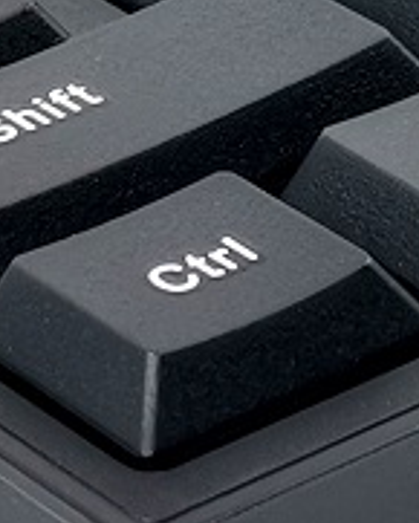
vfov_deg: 6.6
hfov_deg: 5.3
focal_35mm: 291
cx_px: 234
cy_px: -176
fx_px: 4507
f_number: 1.8
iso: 50
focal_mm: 4.75
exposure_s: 1/120
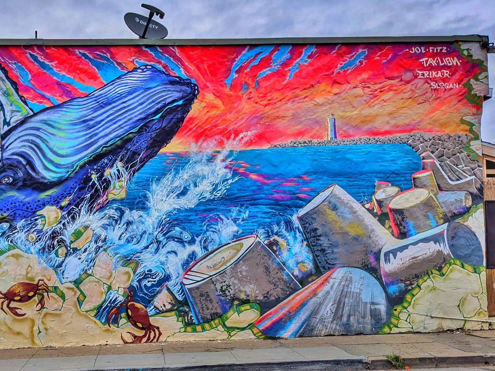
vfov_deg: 39.3
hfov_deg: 50.5
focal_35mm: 36
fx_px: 515
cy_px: 241
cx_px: 167
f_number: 1.73
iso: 56
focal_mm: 4.38
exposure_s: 1/450
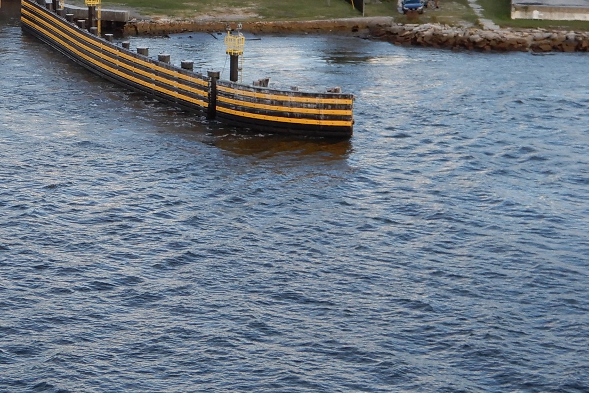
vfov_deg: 9.8
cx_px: 57
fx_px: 2274
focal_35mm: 139
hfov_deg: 14.6
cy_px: -42
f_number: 4.5
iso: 80
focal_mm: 10.2
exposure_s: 1/100
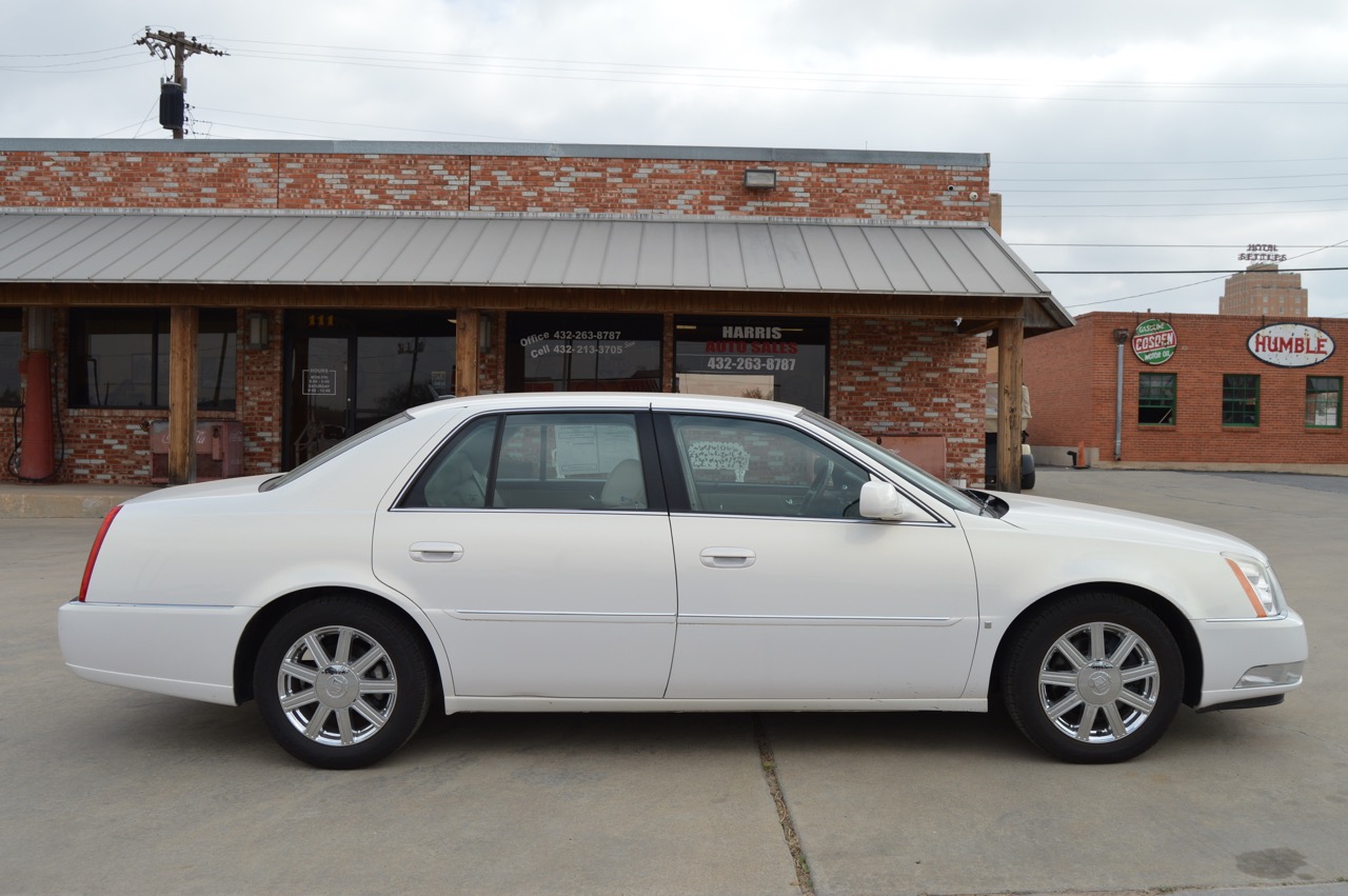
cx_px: 674
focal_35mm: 33
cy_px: 448
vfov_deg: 39.9
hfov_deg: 57.3
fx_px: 1235
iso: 100
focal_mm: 22
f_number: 8
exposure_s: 1/250
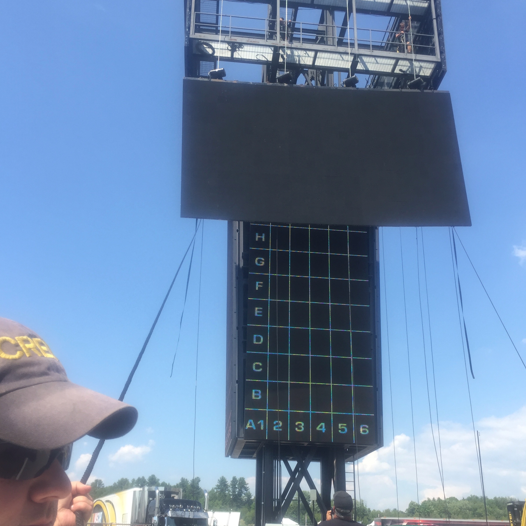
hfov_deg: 47.2
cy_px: 316
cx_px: 258
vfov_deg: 46.9
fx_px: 602
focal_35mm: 35
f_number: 2.2
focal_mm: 4.15
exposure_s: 1/824
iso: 32
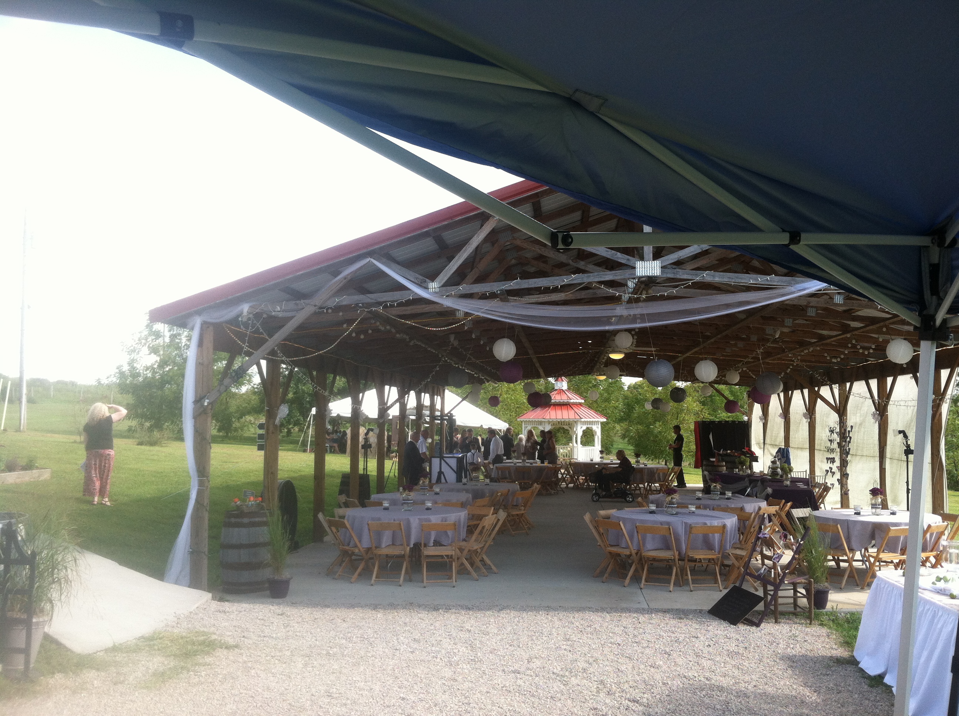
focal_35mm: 35
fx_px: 968
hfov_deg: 52.7
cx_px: 480
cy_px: 358
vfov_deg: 40.6
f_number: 2.8
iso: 80
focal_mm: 3.85
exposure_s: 1/336
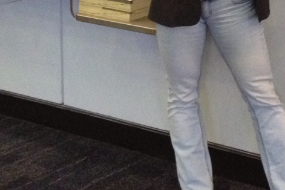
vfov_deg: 10.4
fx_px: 997
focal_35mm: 126
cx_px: 326
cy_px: -120
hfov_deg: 15.7
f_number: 2.4
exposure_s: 1/20
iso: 320
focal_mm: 4.28
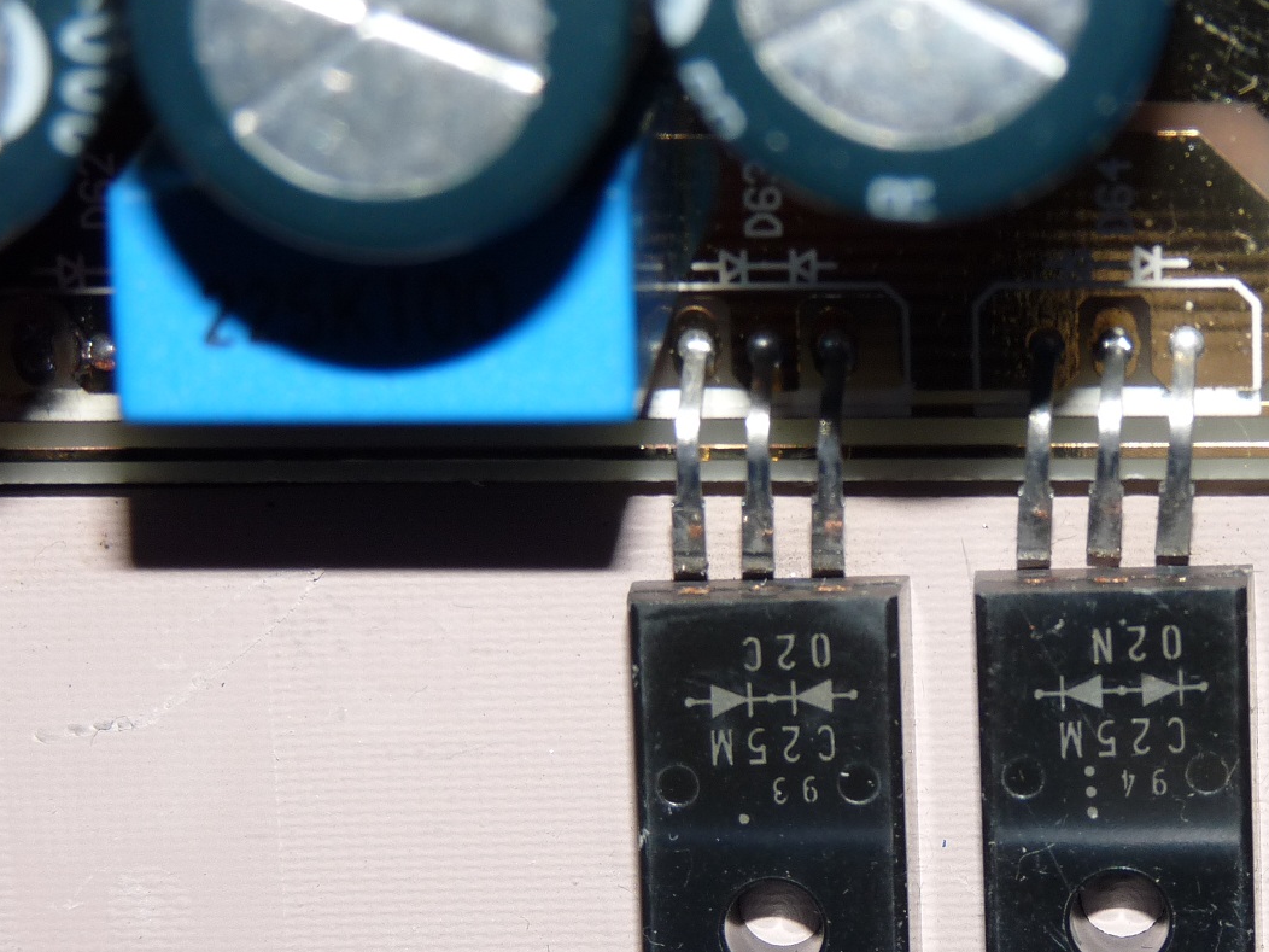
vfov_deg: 7.9
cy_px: 560
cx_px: 923
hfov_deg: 10.4
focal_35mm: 189
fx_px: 6929
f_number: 3.6
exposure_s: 1/125
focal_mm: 19.4
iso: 100
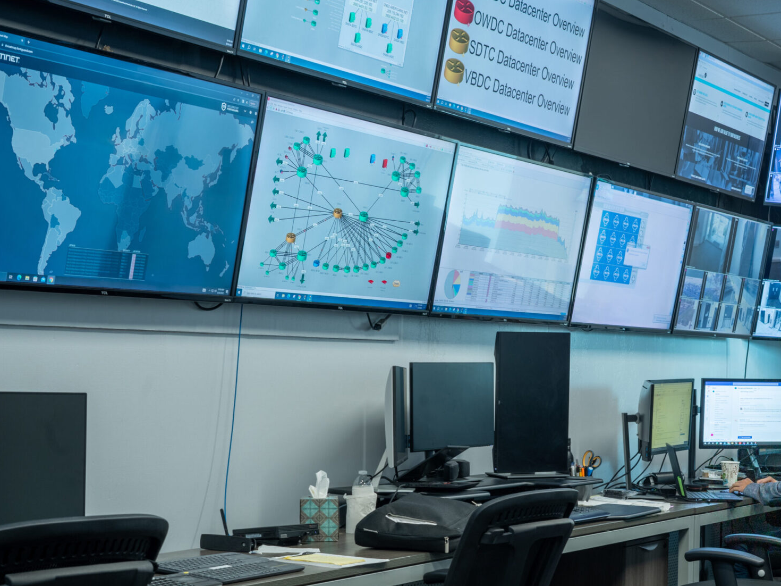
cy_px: 360
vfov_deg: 21.9
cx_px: 499
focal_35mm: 67
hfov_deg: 28.8
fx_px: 1511
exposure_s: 1/15
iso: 400
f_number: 5.6
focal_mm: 50
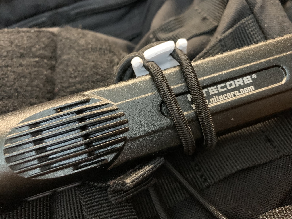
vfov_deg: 53.1
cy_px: 110
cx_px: 146
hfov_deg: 67.3
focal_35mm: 26
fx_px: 219
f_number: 1.8
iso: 800
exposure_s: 1/30
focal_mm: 4.25
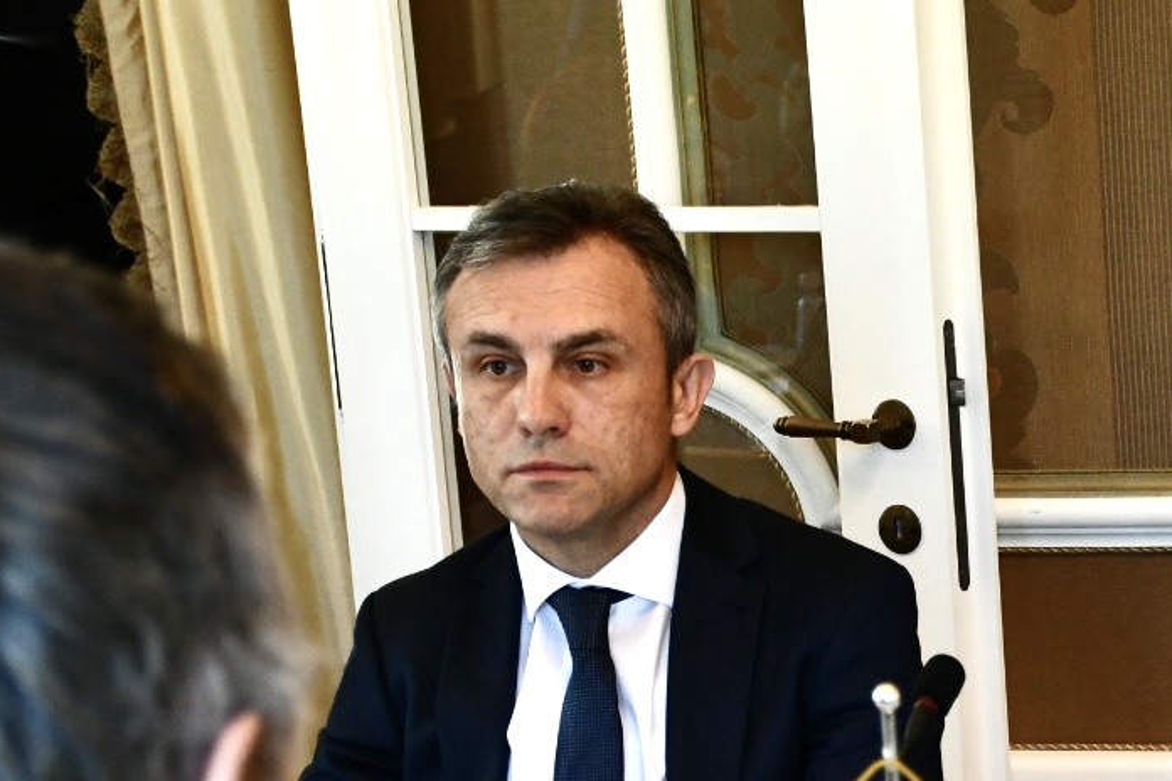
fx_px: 3939
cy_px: 828
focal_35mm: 121
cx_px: 1211
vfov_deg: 11.2
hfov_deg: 16.5
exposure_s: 1/125
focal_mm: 35
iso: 1800
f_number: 4.2
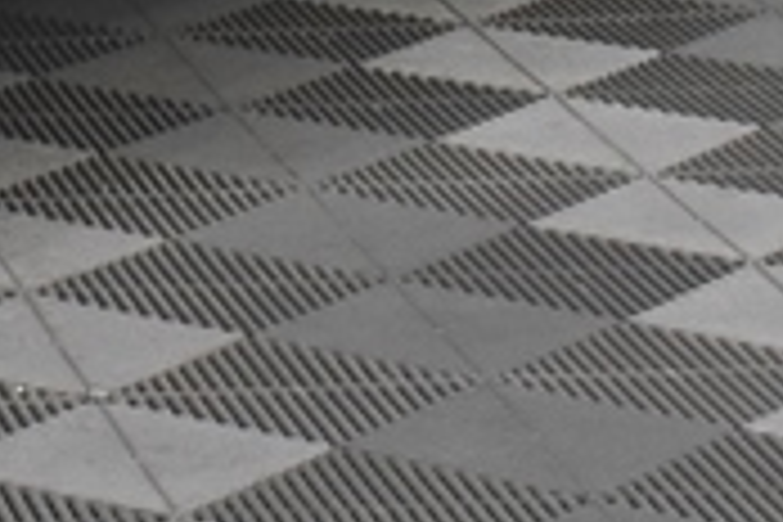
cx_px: -540
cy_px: -637
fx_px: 5936
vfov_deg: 4.9
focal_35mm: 273
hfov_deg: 7.4
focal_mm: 31
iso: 1600
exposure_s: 1/320
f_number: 9
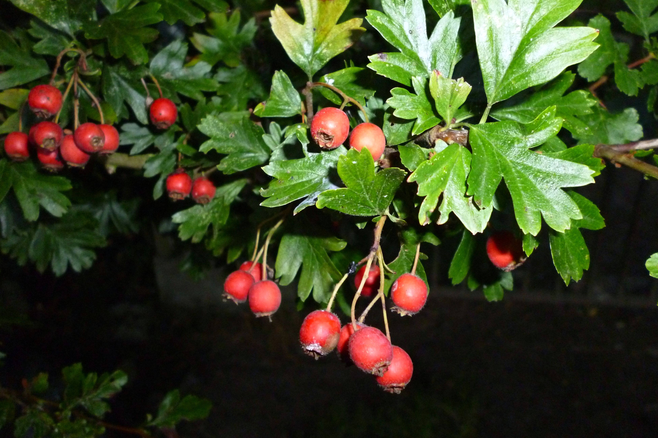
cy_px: 196
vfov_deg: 43.5
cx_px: 330
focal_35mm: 30
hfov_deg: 61.9
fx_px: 548
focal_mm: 5
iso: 400
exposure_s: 1/60
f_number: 3.1
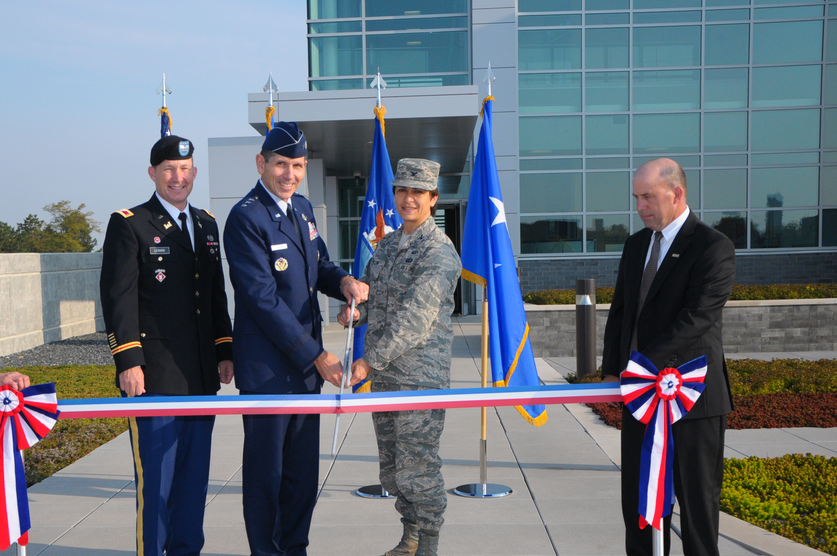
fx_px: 1161
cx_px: 333
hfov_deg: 39.5
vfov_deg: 26.8
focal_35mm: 50
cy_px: 347
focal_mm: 26
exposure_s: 1/4000
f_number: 4
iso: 640
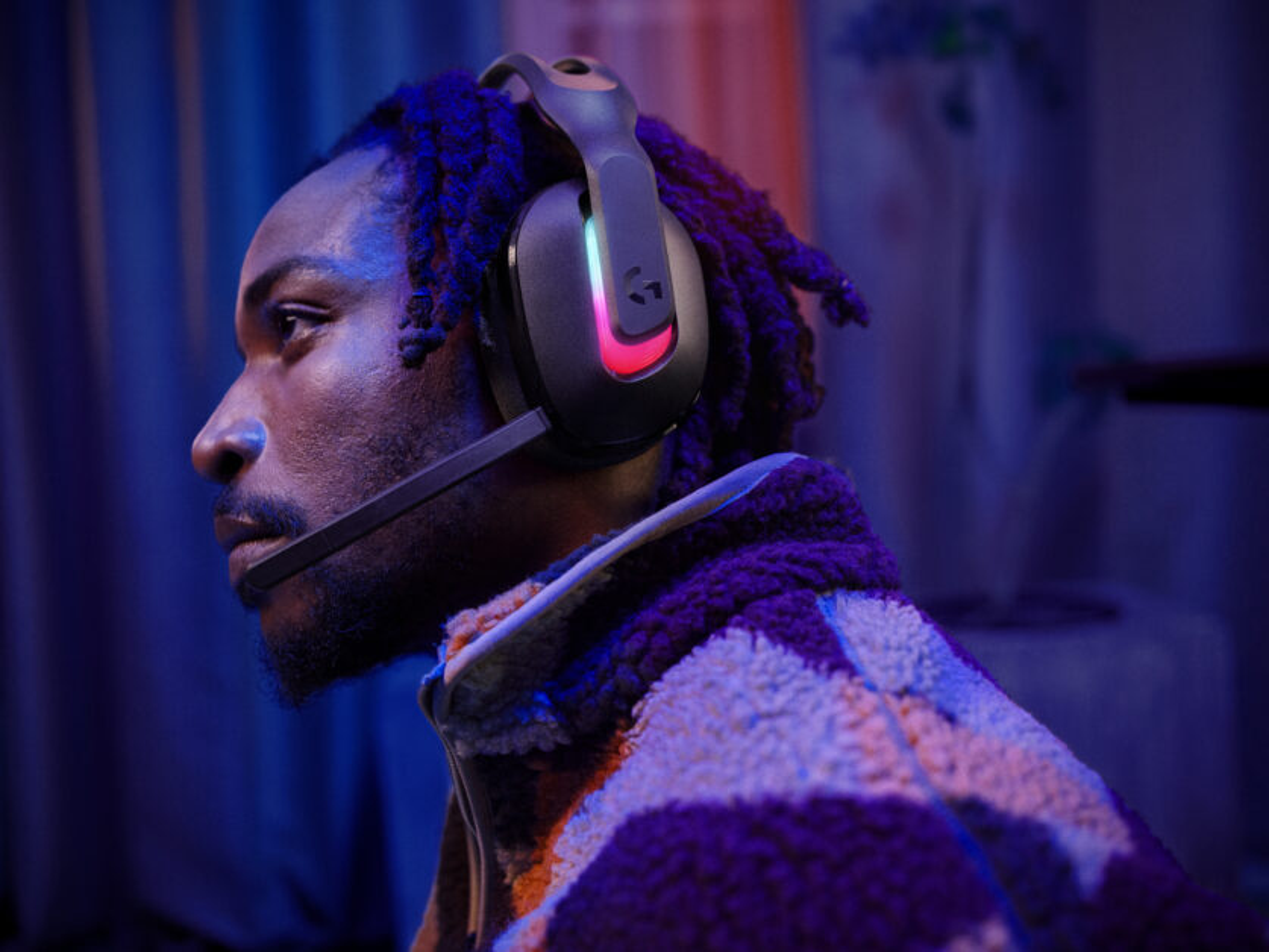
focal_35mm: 36
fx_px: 1320
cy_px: 476
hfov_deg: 51.3
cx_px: 634
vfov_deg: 39.7
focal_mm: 45
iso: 2000
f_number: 3.6
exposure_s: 1/125
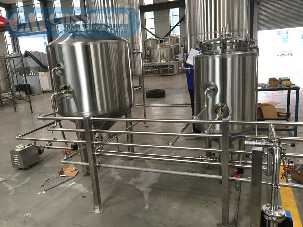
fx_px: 254
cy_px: 114
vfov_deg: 48.2
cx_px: 152
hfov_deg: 61.7
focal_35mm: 29
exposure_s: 1/33
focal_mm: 4.15
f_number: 2.2
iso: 50
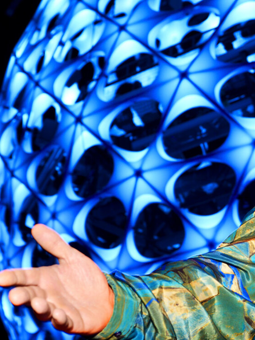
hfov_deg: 18.6
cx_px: 325
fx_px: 727
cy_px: 210
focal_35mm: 74
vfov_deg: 26.3
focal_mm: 36
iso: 400
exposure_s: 1/6
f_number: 5.6
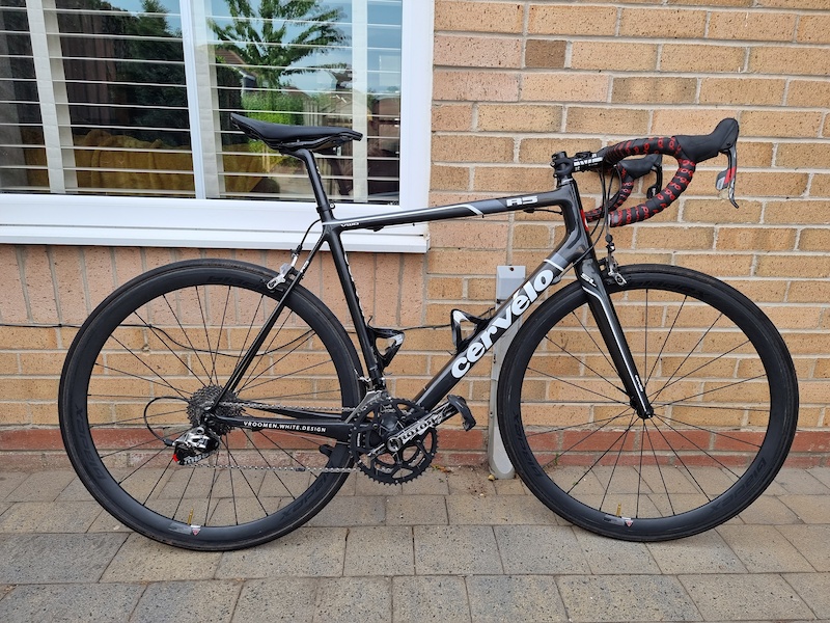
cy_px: 312
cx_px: 415
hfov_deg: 71.6
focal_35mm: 24
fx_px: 575
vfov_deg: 56.8
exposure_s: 1/216
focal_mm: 6.7
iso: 50
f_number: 1.8
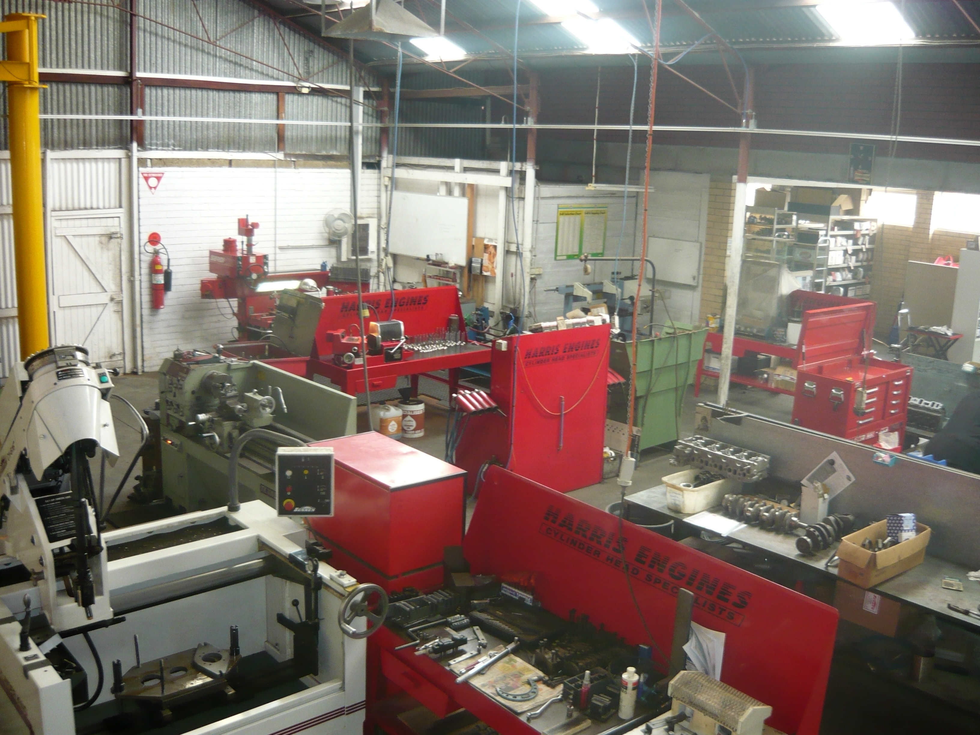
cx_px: 490
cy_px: 368
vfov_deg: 42.9
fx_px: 934
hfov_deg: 55.4
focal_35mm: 33
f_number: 2.8
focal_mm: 5.5
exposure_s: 1/30
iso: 250
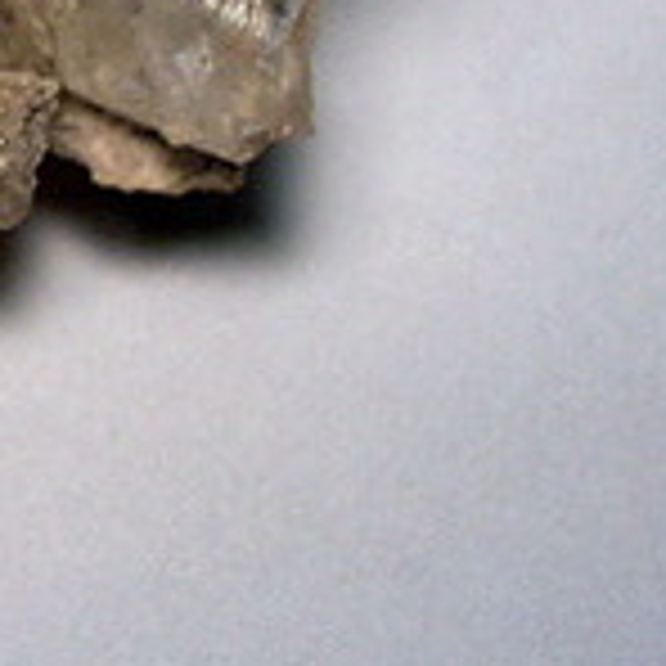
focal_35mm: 221
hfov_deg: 7.6
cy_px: -266
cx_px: -675
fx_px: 4811
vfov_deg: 7.8
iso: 50
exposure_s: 1/153
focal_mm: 8.6
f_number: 3.4
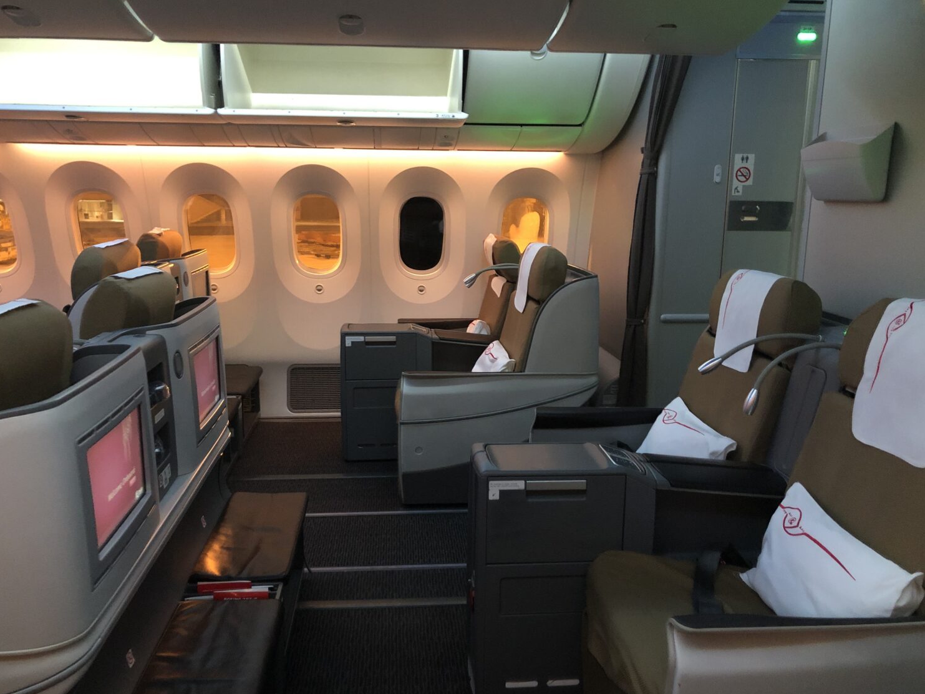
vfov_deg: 48.2
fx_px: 775
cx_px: 447
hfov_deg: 61.6
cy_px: 358
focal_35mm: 29
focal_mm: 4
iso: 100
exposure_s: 1/4
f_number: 1.8
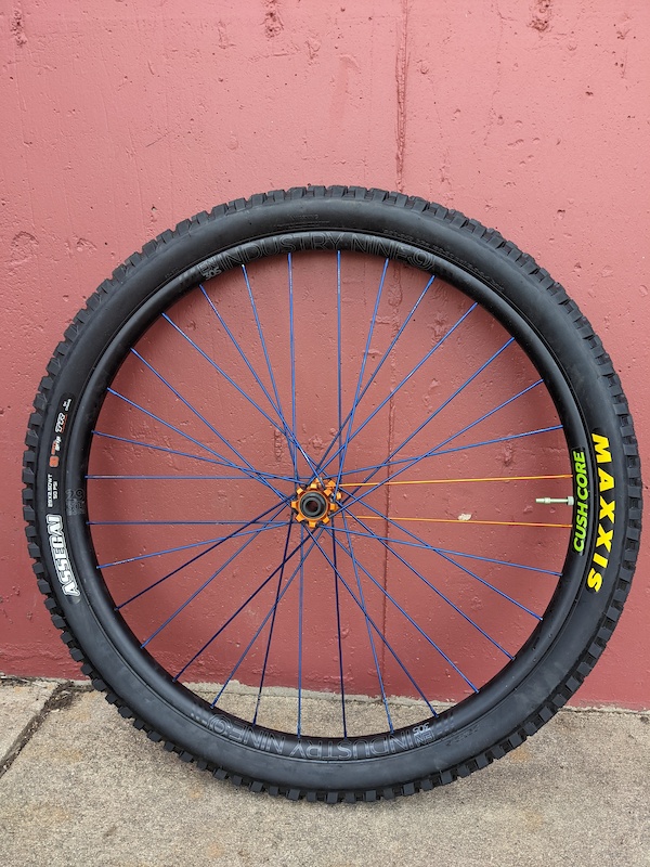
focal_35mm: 27
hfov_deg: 51.4
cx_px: 325
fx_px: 676
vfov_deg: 65.3
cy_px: 434
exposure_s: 1/252
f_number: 1.73
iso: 48
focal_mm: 4.38
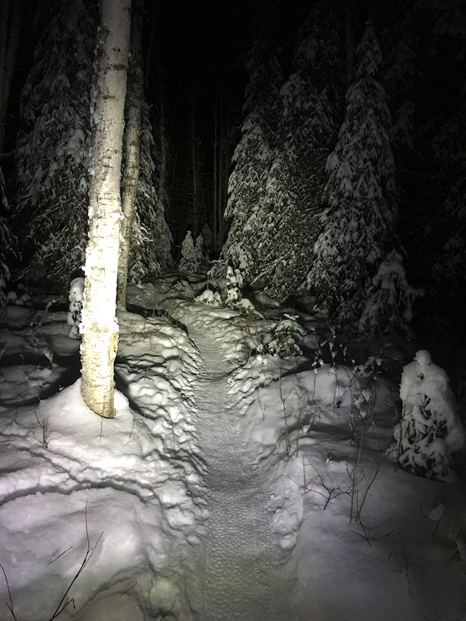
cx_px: 233
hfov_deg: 48.2
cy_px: 310
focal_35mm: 29
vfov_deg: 61.7
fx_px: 521
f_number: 2.2
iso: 200
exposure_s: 1/30
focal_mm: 4.15
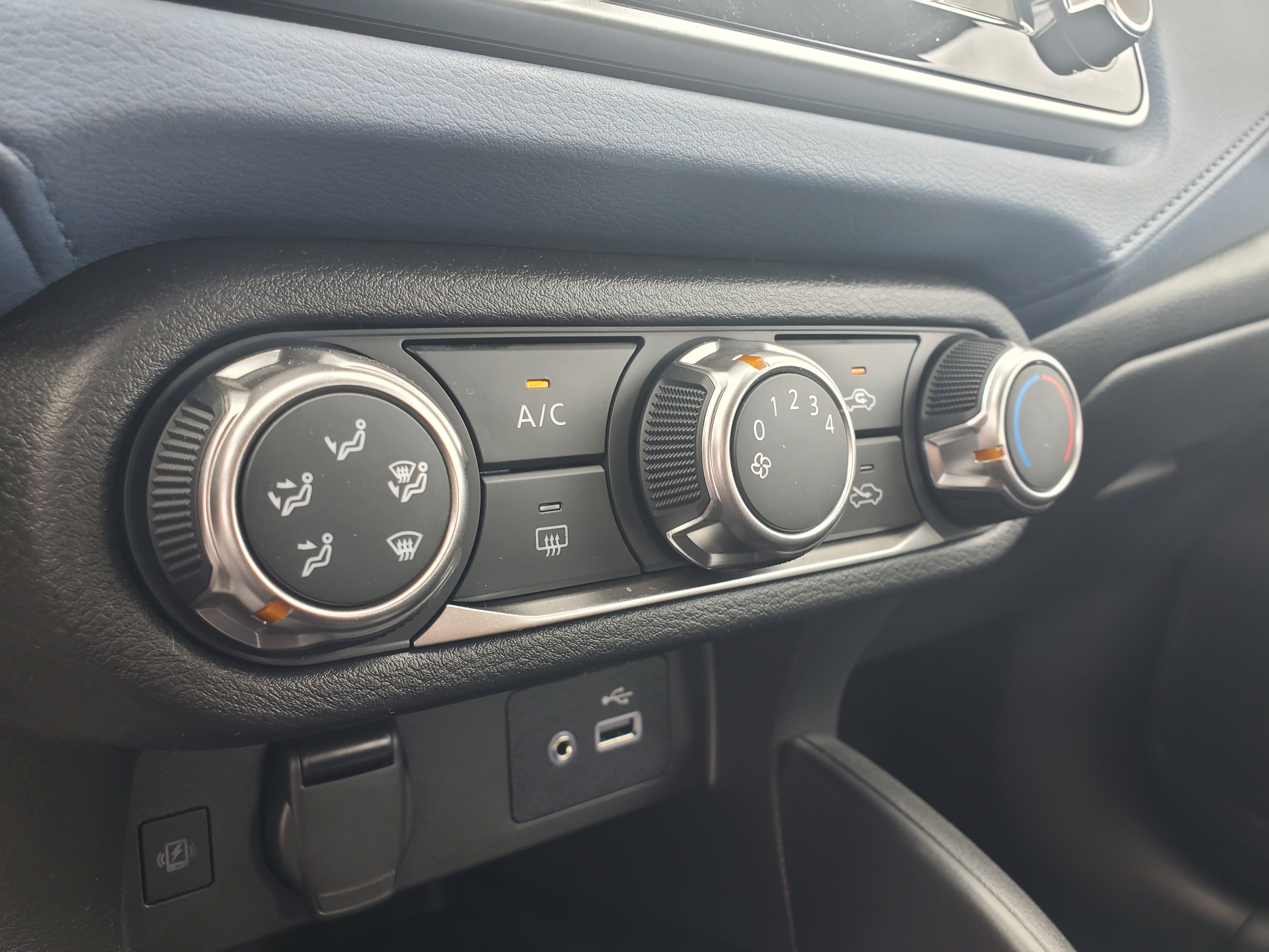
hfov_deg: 67.3
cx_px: 634
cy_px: 476
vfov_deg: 53.1
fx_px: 953
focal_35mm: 26
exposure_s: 1/120
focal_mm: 4.3
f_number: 2.4
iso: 64
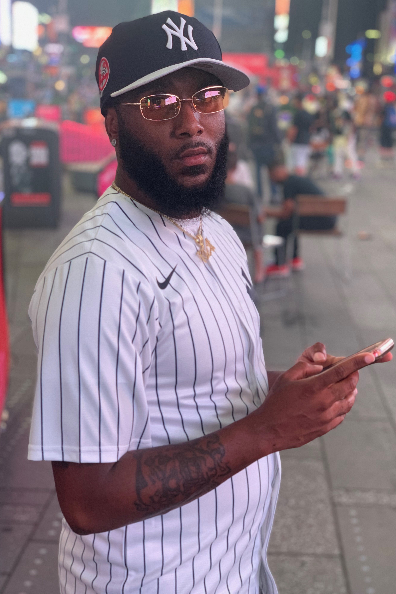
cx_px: 202
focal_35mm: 55
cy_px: 293
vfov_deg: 36.2
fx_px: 908
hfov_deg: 24.6
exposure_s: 1/60
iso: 200
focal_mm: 6
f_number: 2.4
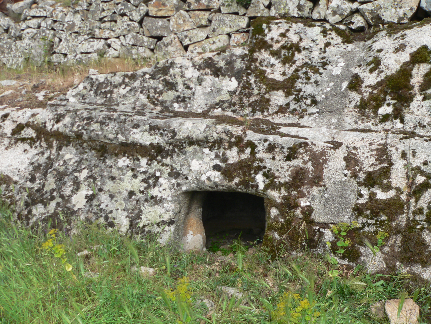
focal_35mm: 36
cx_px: 216
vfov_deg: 39.7
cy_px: 162
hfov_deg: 51.4
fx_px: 448
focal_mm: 6
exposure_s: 1/250
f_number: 4
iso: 80
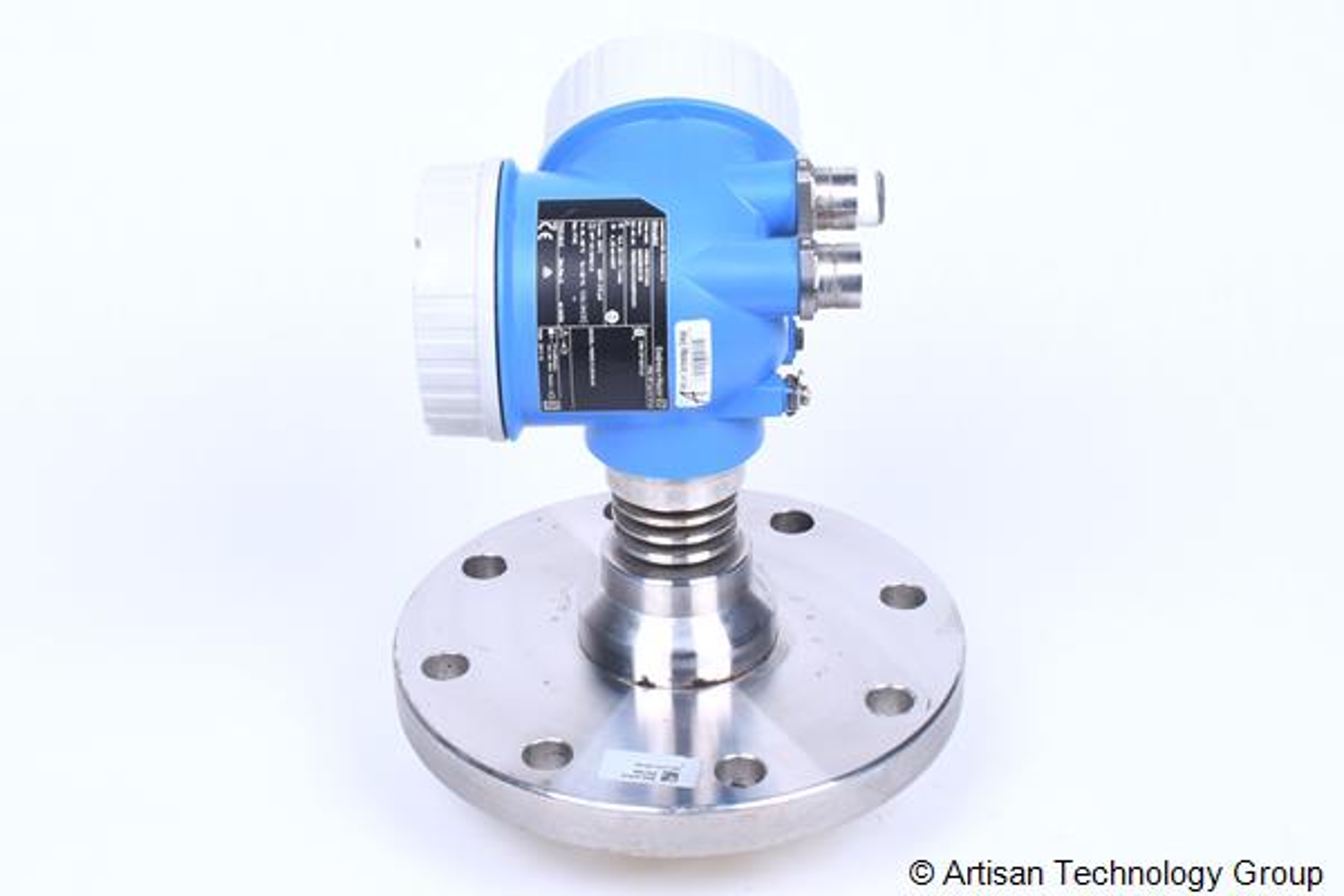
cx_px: 672
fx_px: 1568
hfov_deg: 46.4
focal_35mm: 42
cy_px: 448
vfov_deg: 31.9
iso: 200
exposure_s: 1/200
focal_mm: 28
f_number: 16
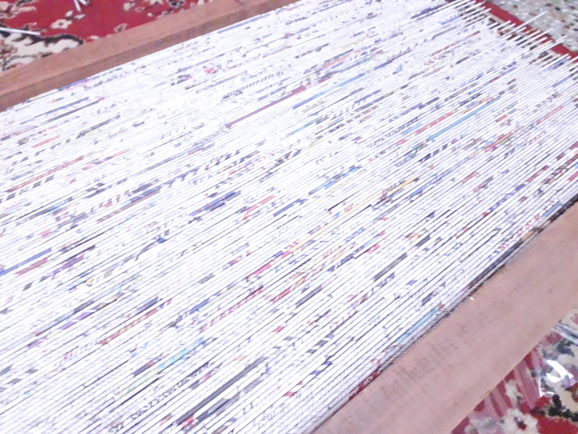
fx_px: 468
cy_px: 217
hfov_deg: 63.4
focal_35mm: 28
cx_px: 289
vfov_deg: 49.7
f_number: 1.9
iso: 800
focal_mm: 3.7
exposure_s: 1/33
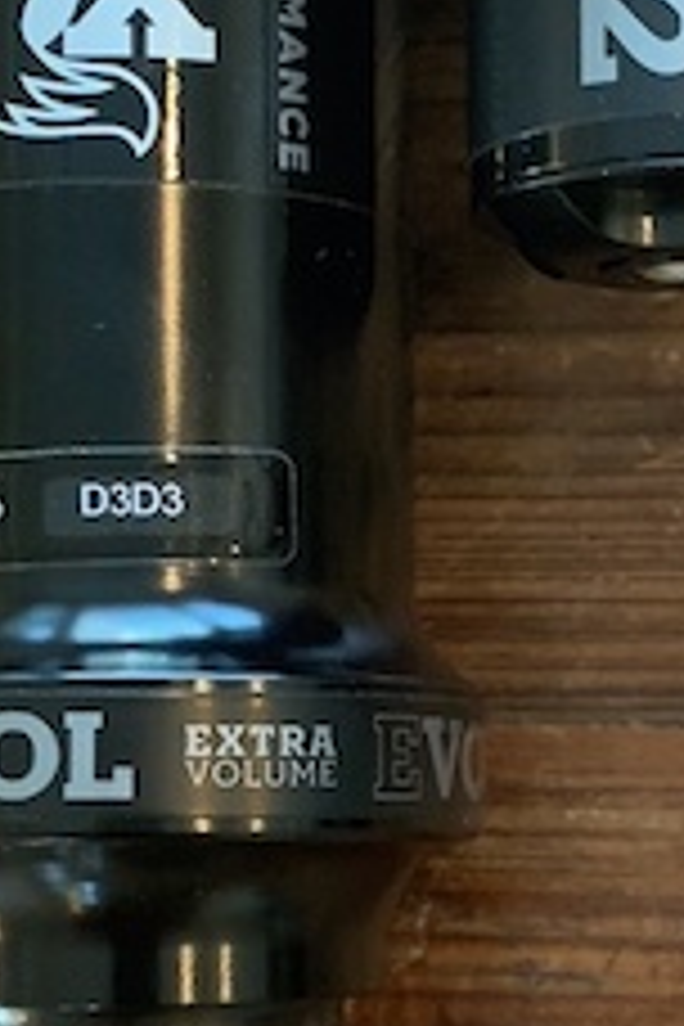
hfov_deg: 14.4
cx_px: 482
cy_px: 644
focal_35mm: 95
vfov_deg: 21.4
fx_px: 2707
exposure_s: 1/60
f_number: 1.8
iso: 400
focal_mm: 4.25
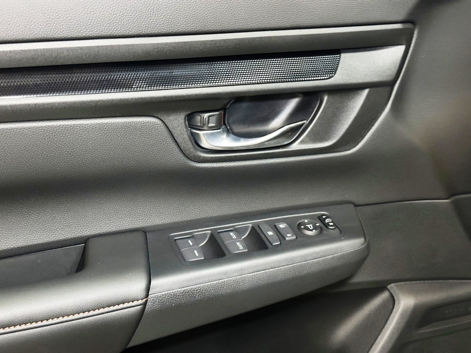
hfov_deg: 39.7
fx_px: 653
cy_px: 176
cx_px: 236
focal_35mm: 48
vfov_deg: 30.3
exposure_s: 1/30
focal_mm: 6.86
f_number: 1.78
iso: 640
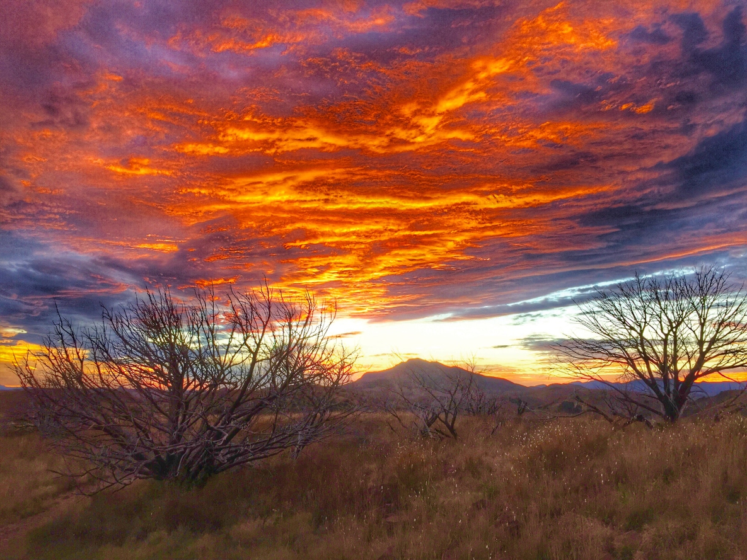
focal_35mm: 29
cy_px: 280
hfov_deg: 61.7
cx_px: 374
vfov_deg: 48.2
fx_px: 626
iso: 32
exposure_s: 1/40
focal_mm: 4.15
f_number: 2.2
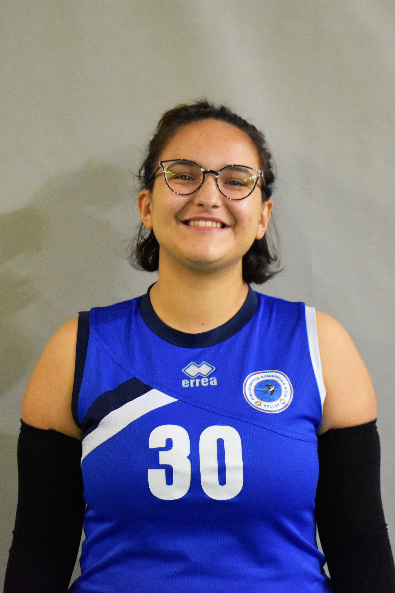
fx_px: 1111
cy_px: 296
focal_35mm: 68
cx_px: 198
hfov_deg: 20.2
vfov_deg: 29.9
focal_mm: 45
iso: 2800
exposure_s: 1/60
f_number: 4.5
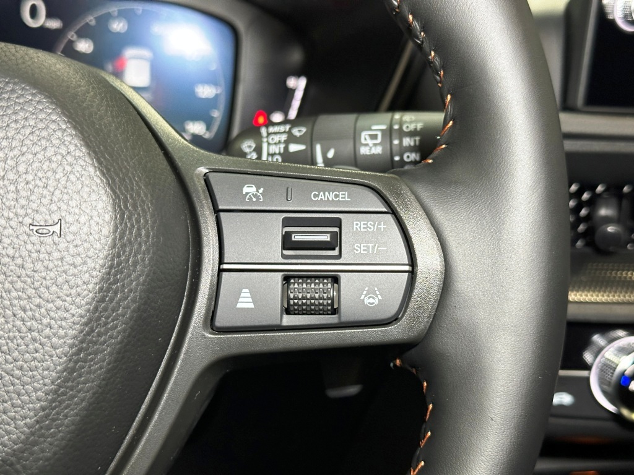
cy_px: 238
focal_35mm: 48
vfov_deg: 30.3
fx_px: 879
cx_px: 317
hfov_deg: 39.7
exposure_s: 1/40
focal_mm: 6.86
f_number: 1.78
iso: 320
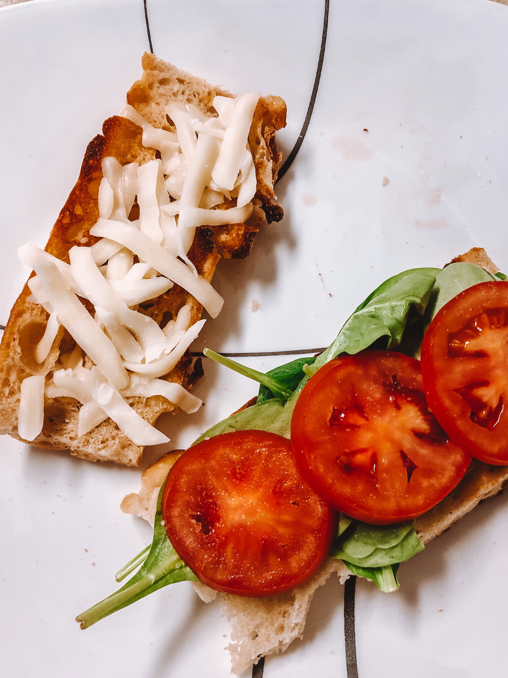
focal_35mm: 35
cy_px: 349
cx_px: 269
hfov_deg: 40.7
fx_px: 685
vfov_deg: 52.6
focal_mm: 4
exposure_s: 1/17
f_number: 1.8
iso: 40
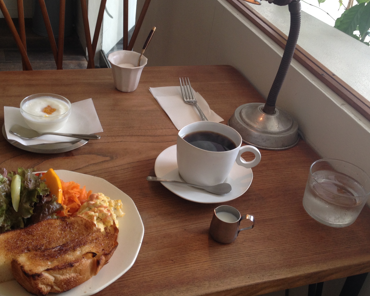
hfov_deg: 37.3
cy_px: 133
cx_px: 180
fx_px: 548
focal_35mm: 50
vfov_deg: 30.2
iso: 50
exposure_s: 1/40
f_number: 2.4
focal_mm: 4.28
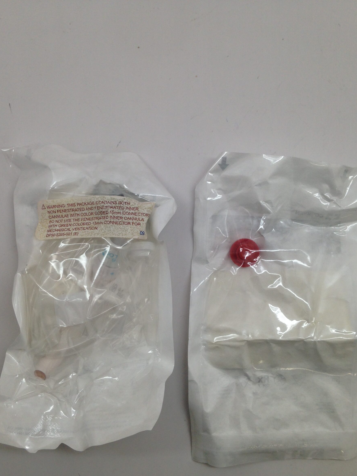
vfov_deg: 51.3
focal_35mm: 36
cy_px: 259
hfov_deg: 39.7
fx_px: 495
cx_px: 180
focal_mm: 4.12
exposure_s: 1/120
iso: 50
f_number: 2.4
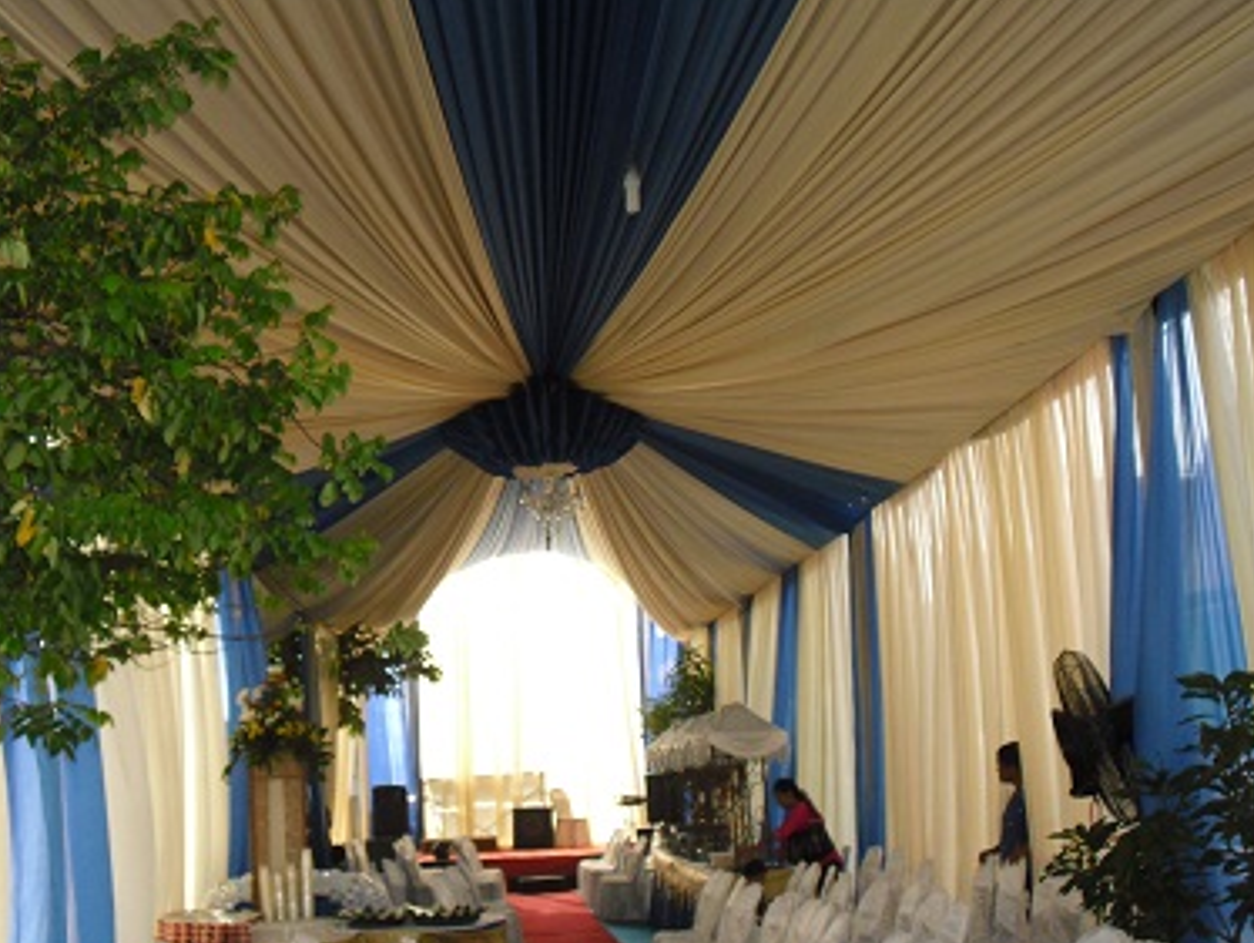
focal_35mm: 47
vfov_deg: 30.9
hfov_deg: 40.4
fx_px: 1704
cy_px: 473
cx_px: 604
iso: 200
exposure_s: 1/500
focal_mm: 7.7
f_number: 3.4
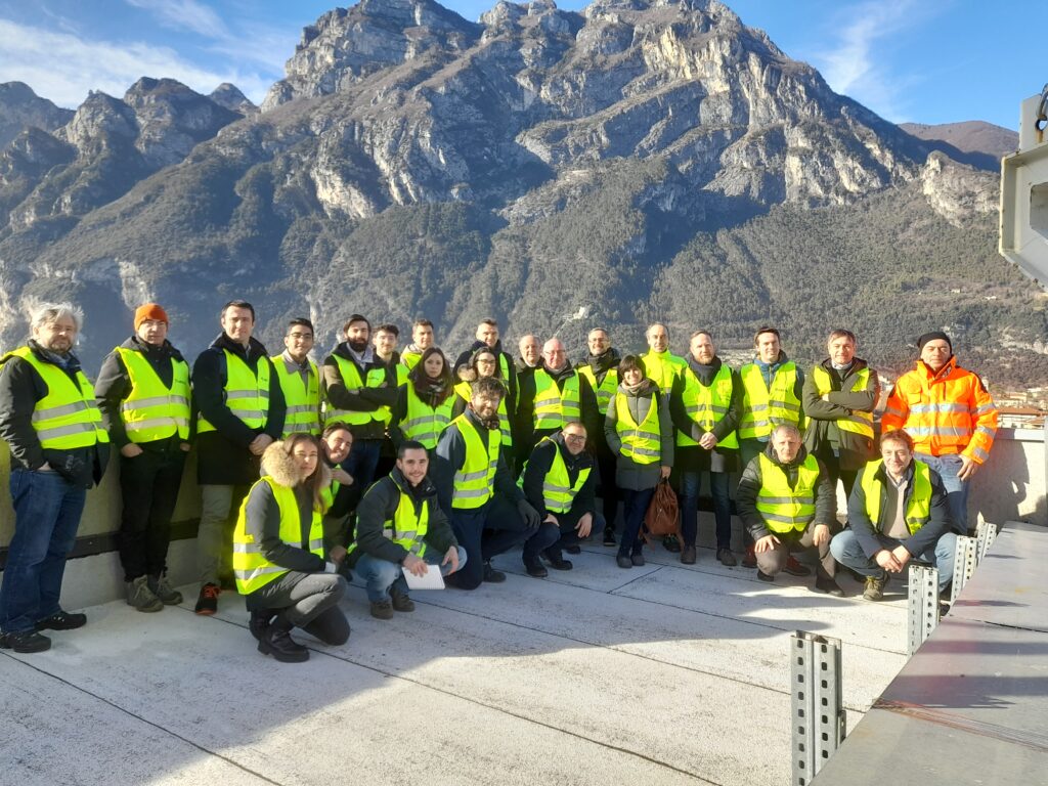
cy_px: 393
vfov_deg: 54.9
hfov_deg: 69.4
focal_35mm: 25
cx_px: 524
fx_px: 757
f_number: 2
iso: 20
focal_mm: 4.6
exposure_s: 1/238
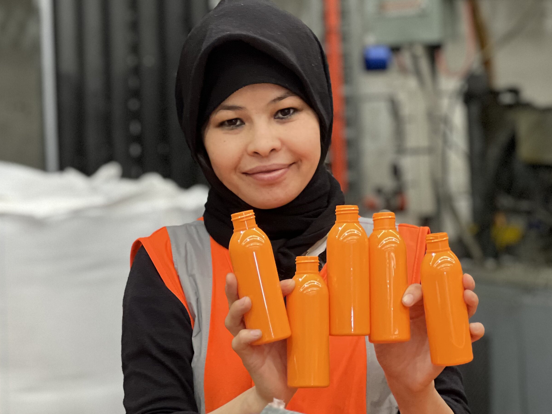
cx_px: 225
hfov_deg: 15.3
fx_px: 2057
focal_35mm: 129
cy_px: 169
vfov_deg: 11.5
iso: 400
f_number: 2.8
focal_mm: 9
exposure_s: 1/40
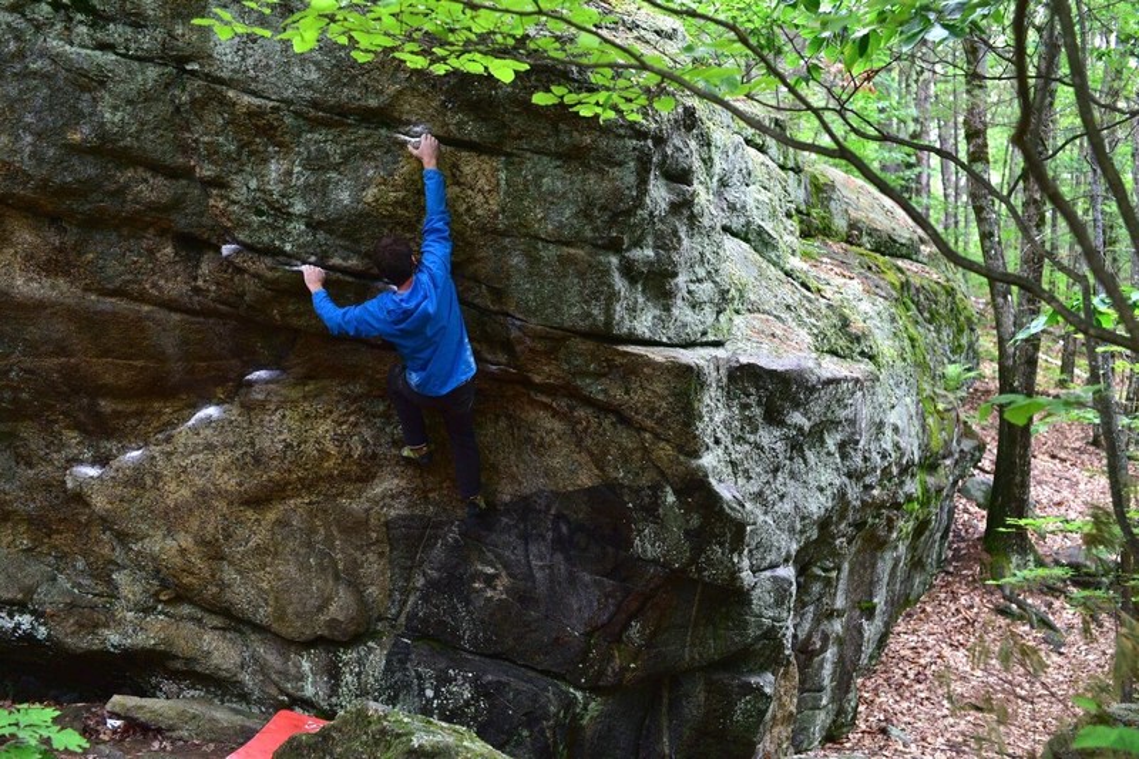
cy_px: 380
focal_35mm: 50
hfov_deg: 39.6
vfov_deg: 27.0
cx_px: 570
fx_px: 1582
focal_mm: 50
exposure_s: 1/500
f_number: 3.5
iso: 640
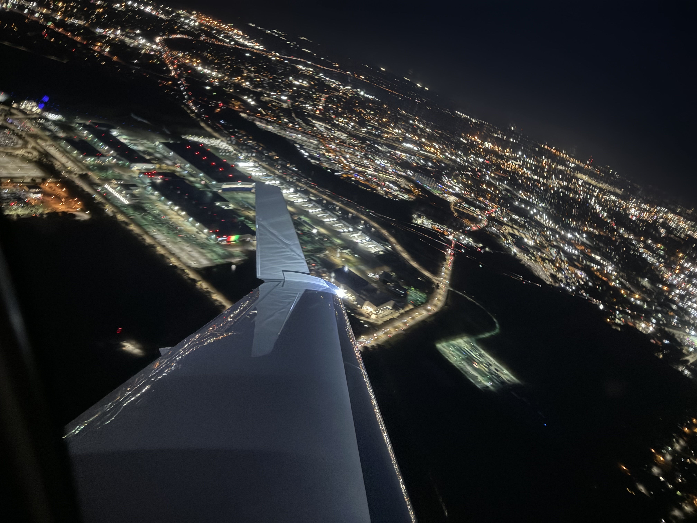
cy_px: 262
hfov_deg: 71.6
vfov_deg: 56.8
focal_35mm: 24
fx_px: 483
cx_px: 348
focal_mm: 6.86
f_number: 1.78
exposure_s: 1/11
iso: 1000
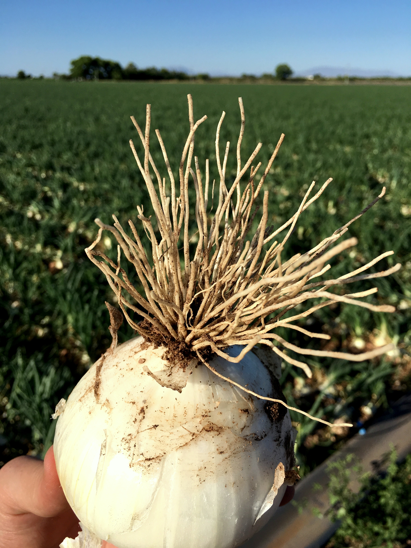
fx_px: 459
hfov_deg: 48.2
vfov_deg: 61.7
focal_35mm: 29
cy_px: 274
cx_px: 206
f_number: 2.2
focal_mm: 4.15
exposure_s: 1/2198
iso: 25
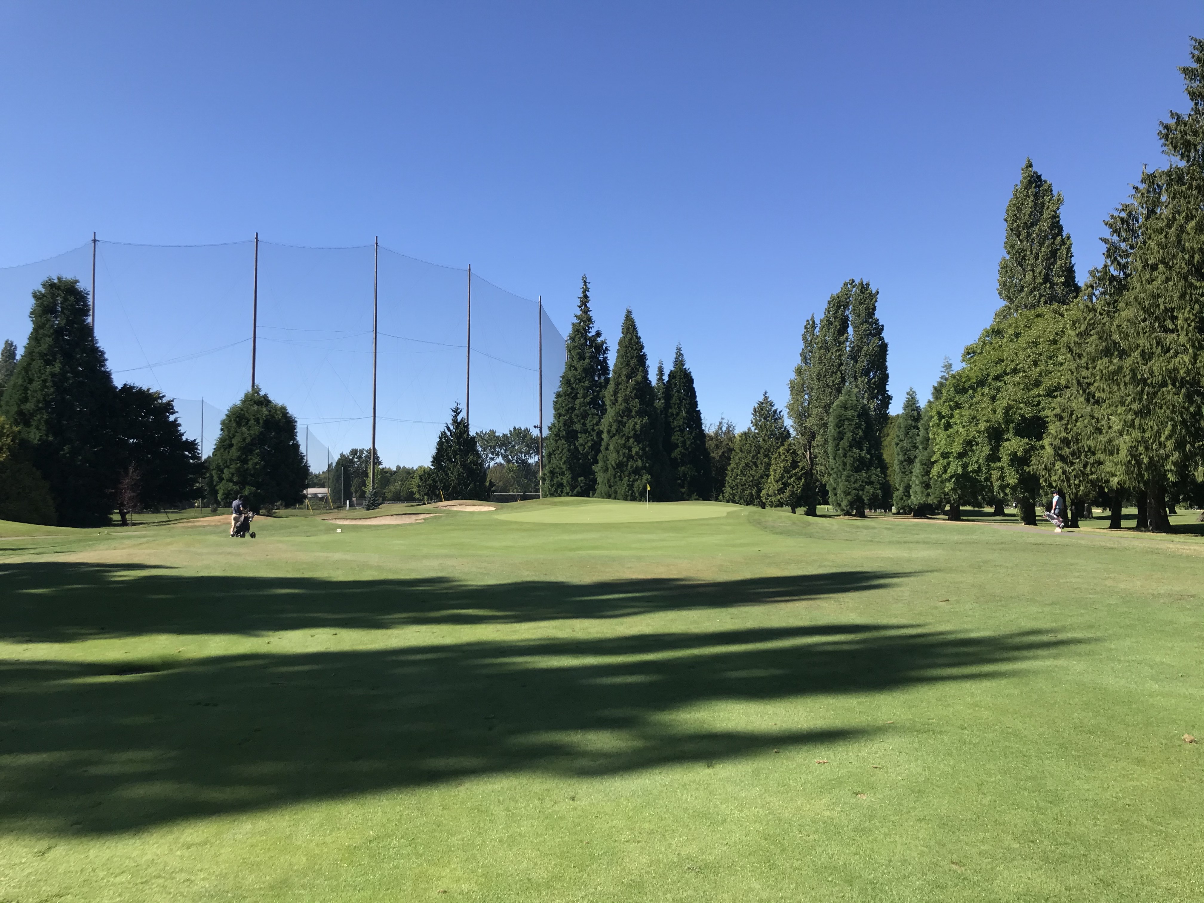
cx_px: 602
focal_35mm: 28
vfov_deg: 49.7
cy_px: 452
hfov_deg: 63.4
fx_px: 974
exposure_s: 1/1650
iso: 20
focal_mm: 3.99
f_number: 1.8
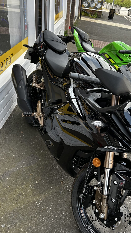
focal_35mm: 31
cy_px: 118
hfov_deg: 37.5
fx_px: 191
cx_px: 85
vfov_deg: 62.6
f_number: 1.5
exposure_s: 1/431
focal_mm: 5.7
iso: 50
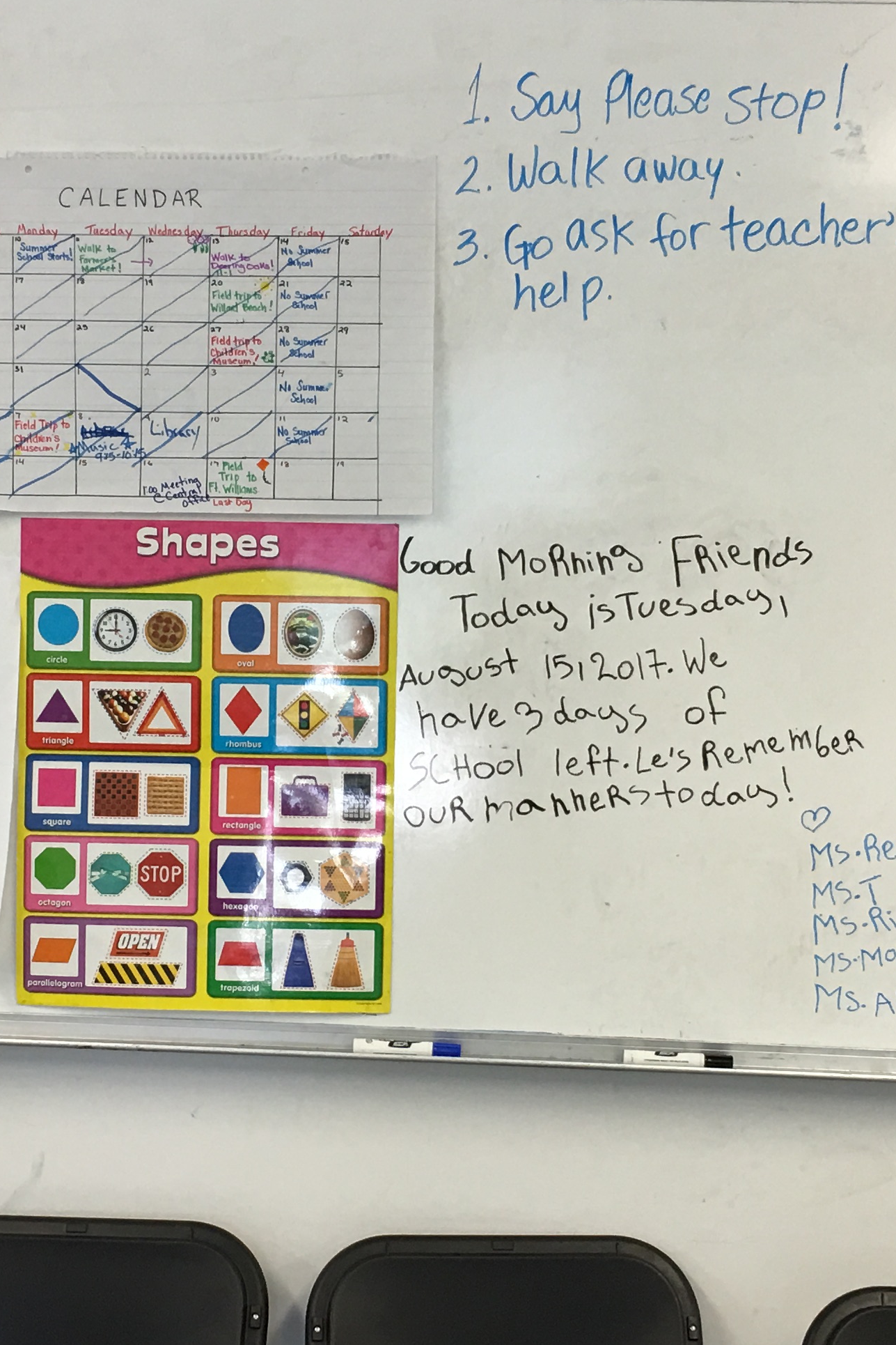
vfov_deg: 31.9
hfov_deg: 21.6
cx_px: 437
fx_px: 2351
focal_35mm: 63
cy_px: 690
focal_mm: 4.15
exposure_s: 1/30
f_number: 2.2
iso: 32
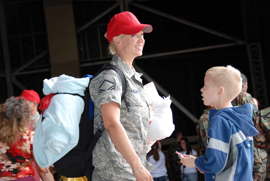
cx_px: 135
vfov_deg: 14.7
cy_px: 90
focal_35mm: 93
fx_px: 698
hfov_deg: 21.9
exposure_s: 1/90
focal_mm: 62
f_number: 4.8
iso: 200
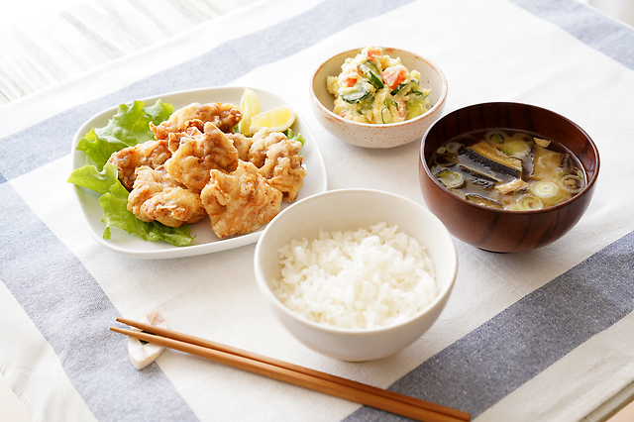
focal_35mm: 58
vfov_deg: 23.4
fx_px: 1021
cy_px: 211
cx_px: 317
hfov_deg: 34.5
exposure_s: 1/10
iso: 100
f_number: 5.6
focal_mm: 58
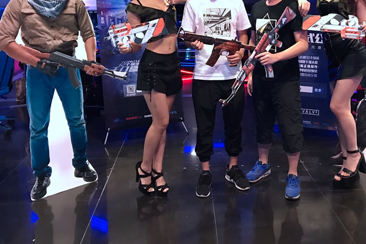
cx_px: 228
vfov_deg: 30.5
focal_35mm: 43
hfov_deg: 45.1
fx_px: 437
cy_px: 55
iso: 100
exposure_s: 1/5
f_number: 1.8
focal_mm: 3.99
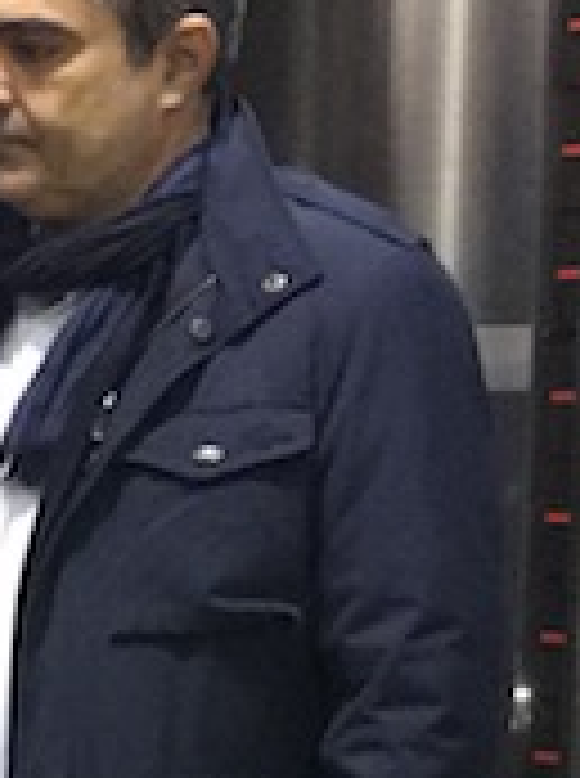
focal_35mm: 168
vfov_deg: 11.6
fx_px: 3767
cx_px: -499
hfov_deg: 8.4
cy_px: 899
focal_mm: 4.15
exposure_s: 1/17
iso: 500
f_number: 2.2
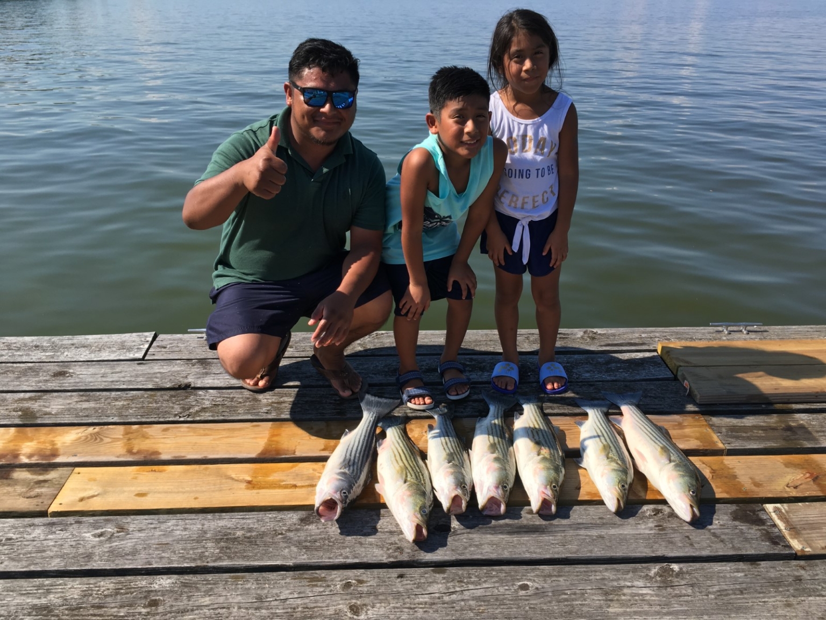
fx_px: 692
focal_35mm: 29
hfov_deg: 61.7
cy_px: 310
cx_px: 413
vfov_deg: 48.2
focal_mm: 4.15
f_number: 2.2
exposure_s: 1/1026
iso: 25
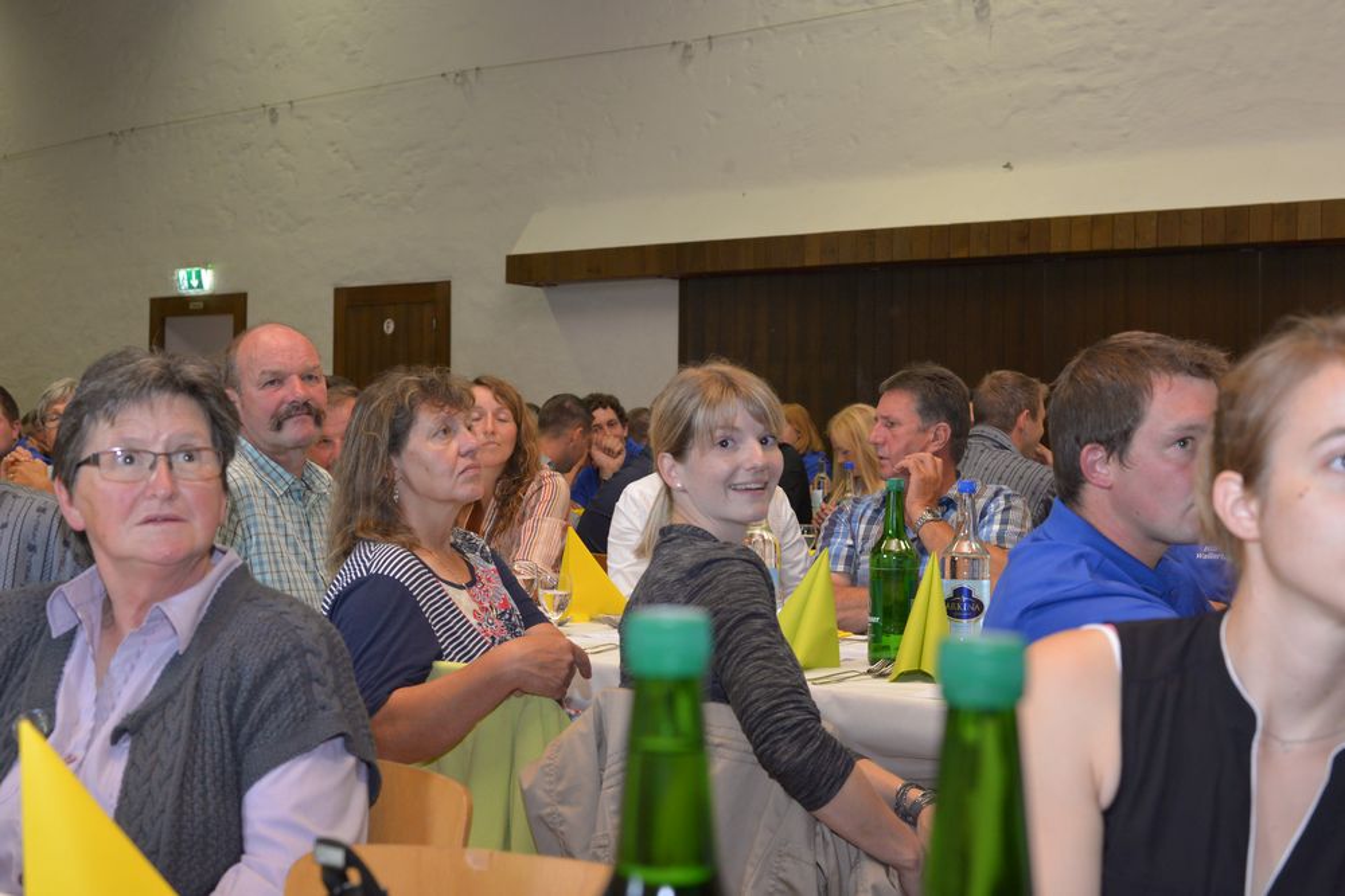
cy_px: 448
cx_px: 672
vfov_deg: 27.0
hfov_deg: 39.6
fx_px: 1868
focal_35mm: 50
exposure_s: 1/80
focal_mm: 50
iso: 2500
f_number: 7.1
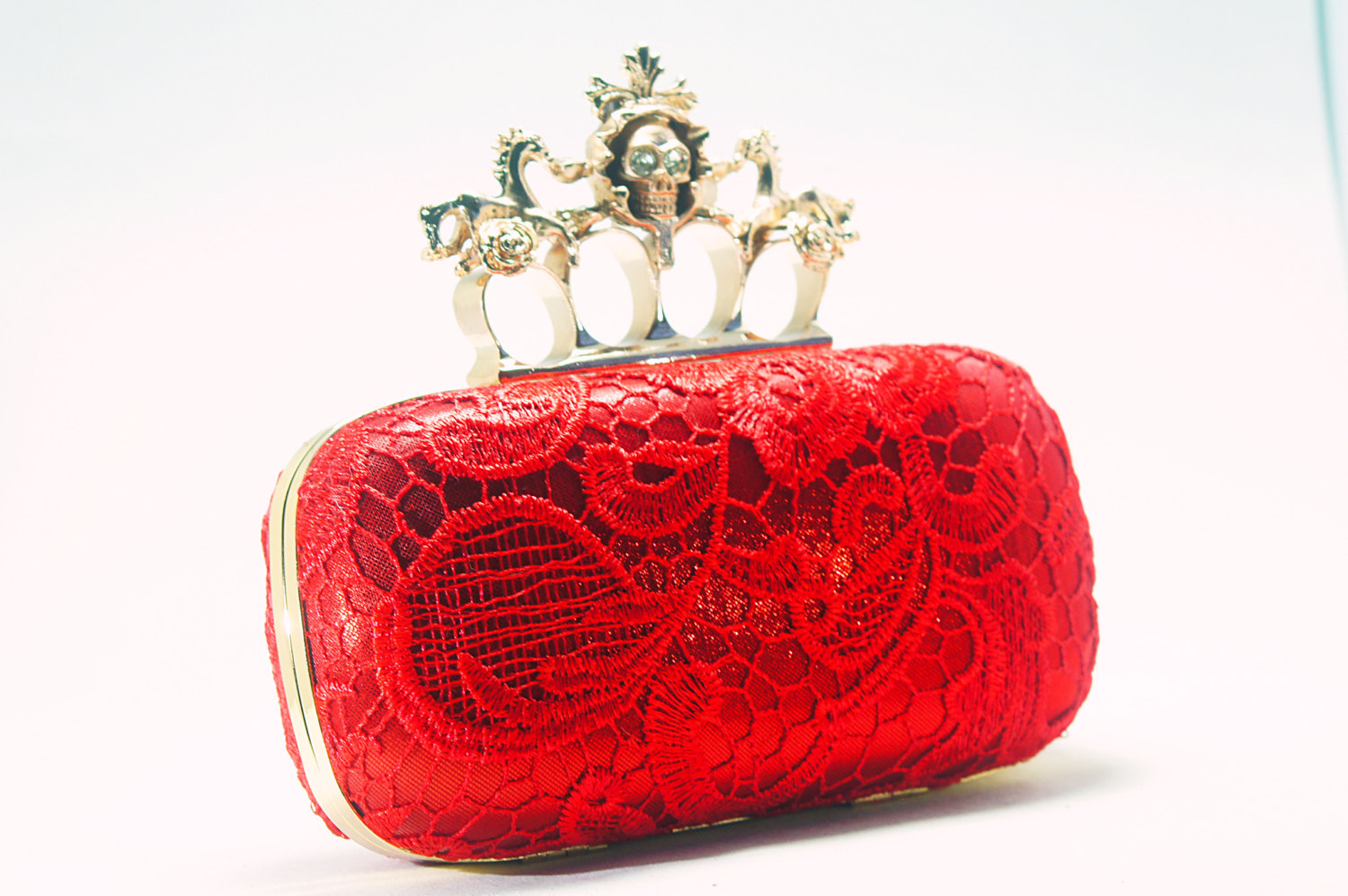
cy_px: 448
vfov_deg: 13.0
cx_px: 674
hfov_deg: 19.5
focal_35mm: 105
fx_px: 3928
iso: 200
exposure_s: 1/4
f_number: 9
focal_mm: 70
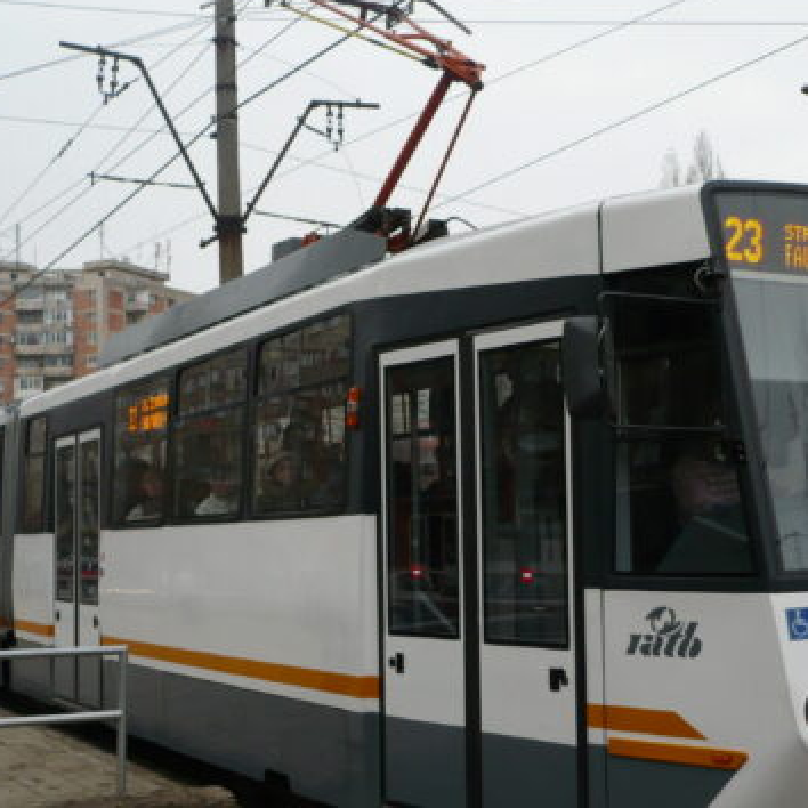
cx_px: 466
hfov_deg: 34.6
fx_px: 1294
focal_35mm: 49
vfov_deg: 34.6
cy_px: 466
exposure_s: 1/320
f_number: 2.8
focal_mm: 5.8
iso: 100
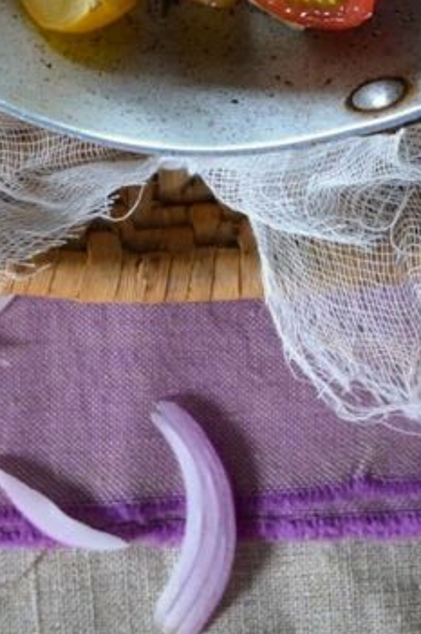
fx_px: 4539
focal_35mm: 258
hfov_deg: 5.3
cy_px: -399
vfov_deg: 7.8
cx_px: 222
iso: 400
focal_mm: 50
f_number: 4
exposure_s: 1/60
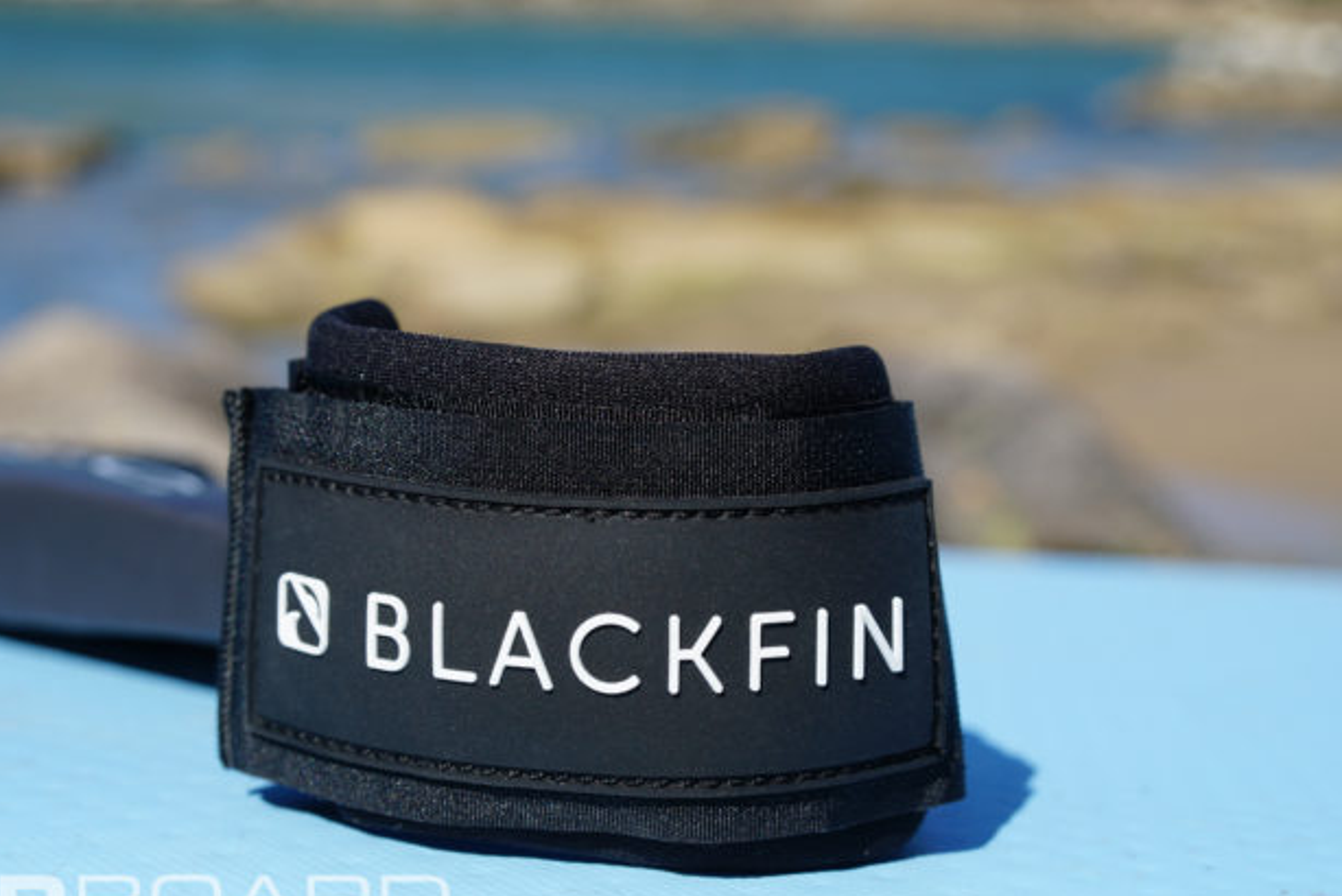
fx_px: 2238
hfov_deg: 33.4
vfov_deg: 22.6
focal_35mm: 60
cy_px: 487
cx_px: 612
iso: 100
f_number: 5
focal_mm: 32
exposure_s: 1/640
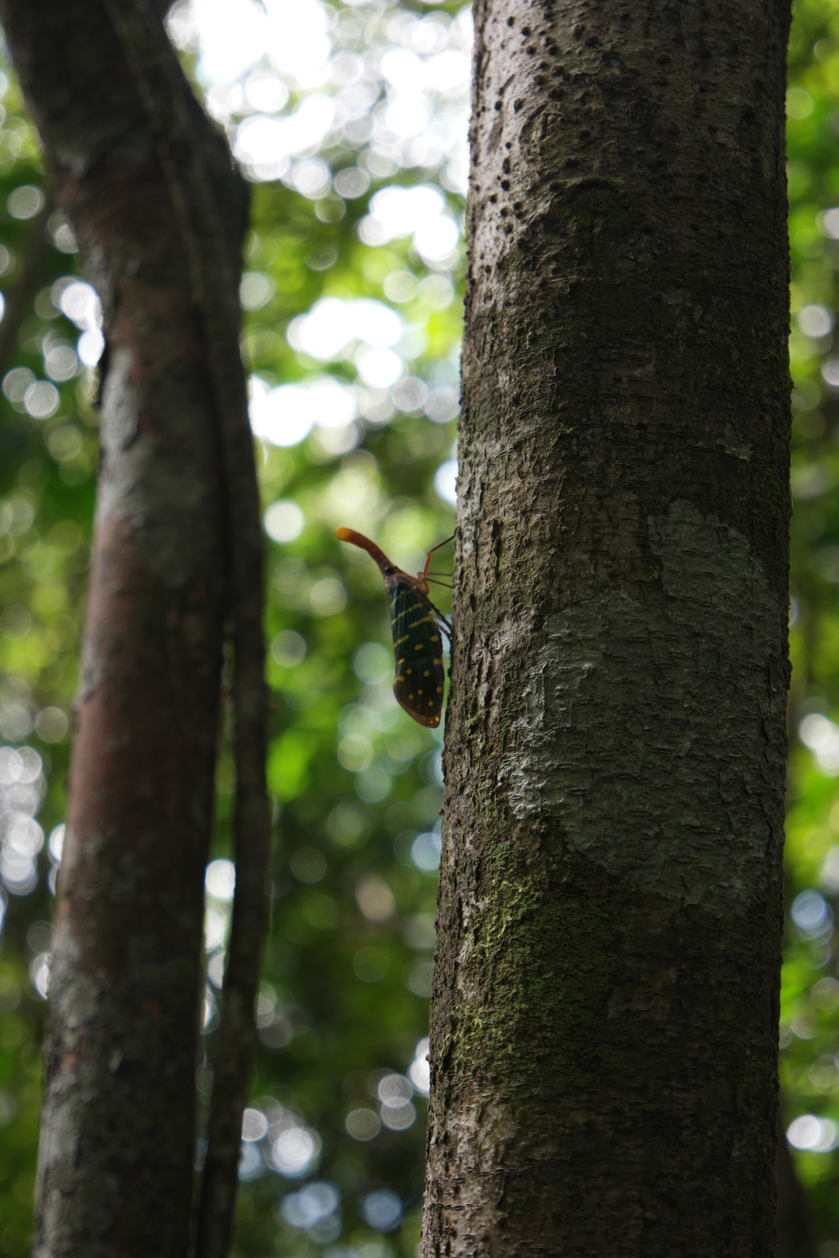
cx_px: 420
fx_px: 2692
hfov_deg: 17.7
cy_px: 629
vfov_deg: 26.3
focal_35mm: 77
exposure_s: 1/60
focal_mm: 50
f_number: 5.6
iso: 400
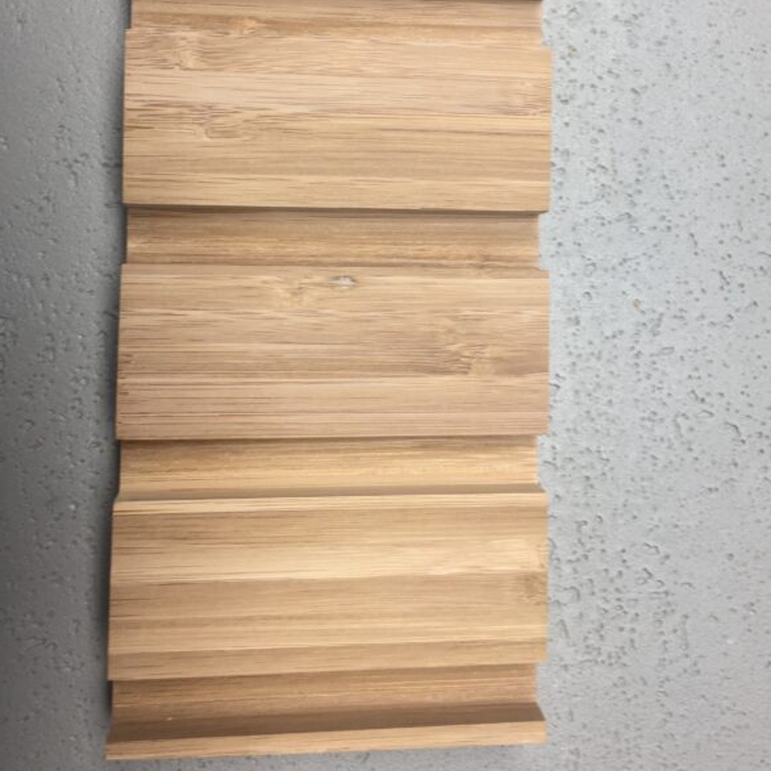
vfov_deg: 46.6
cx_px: 387
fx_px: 882
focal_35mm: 35
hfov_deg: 47.2
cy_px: 267
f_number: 2.2
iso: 32
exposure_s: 1/50
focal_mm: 4.15
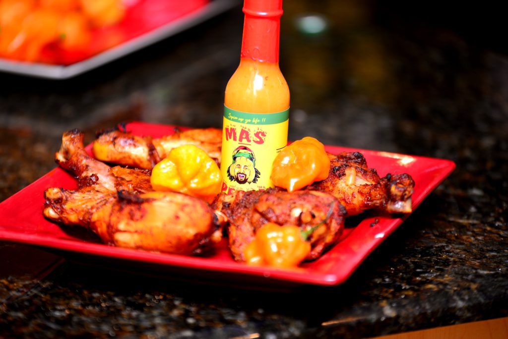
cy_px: 170
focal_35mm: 200
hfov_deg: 10.3
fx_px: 2824
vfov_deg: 6.9
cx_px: 254
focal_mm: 200
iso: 250
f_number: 2.8
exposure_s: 1/200
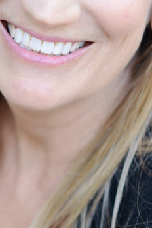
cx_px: 85
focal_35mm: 228
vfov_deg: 9.0
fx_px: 1444
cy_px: 52
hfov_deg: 6.0
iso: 500
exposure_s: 1/200
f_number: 2.8
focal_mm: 85
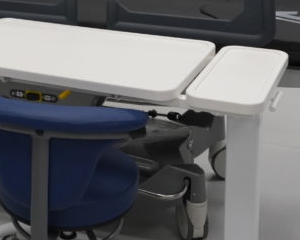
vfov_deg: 19.1
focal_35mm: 77
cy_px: -26
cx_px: 74
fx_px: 684
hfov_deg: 24.5
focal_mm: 16
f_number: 4
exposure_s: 1/160
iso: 1250
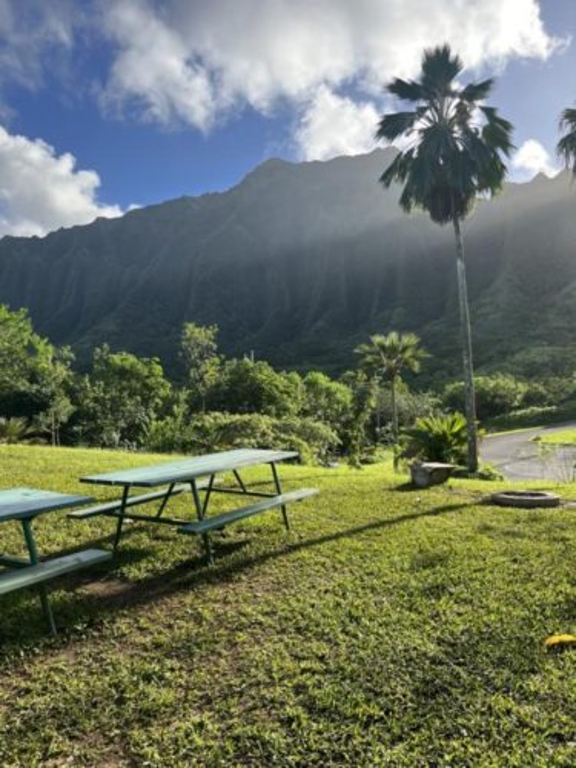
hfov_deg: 53.1
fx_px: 577
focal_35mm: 26
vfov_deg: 67.3
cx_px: 288
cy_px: 384
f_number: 1.5
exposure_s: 1/1934
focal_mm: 5.7
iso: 50
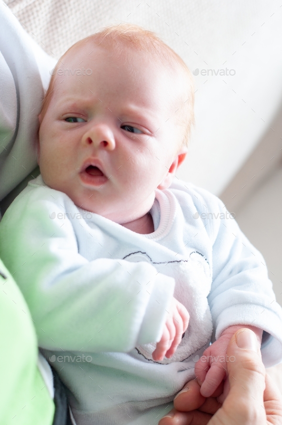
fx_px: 883
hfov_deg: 18.1
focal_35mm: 75
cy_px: 212
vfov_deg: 27.0
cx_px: 141
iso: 500
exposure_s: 1/200
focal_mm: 50
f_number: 2.8
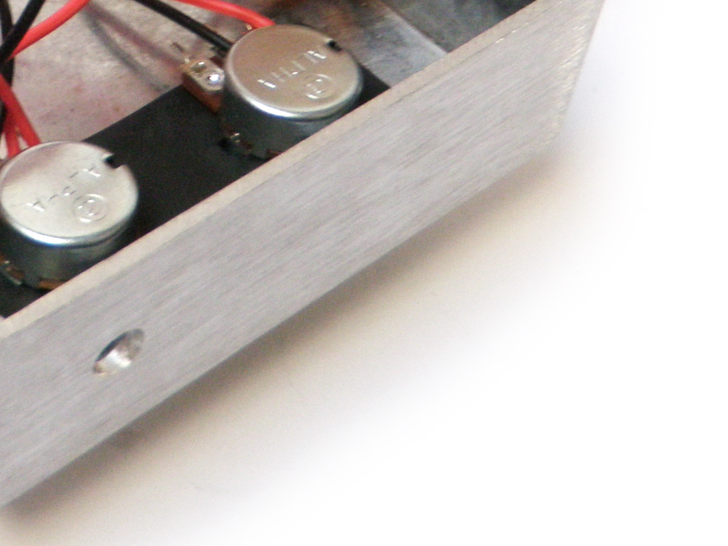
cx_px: 94
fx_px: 1998
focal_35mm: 95
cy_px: -108
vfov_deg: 15.0
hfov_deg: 20.3
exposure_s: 1/40
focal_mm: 6.53
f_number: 4.1
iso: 160
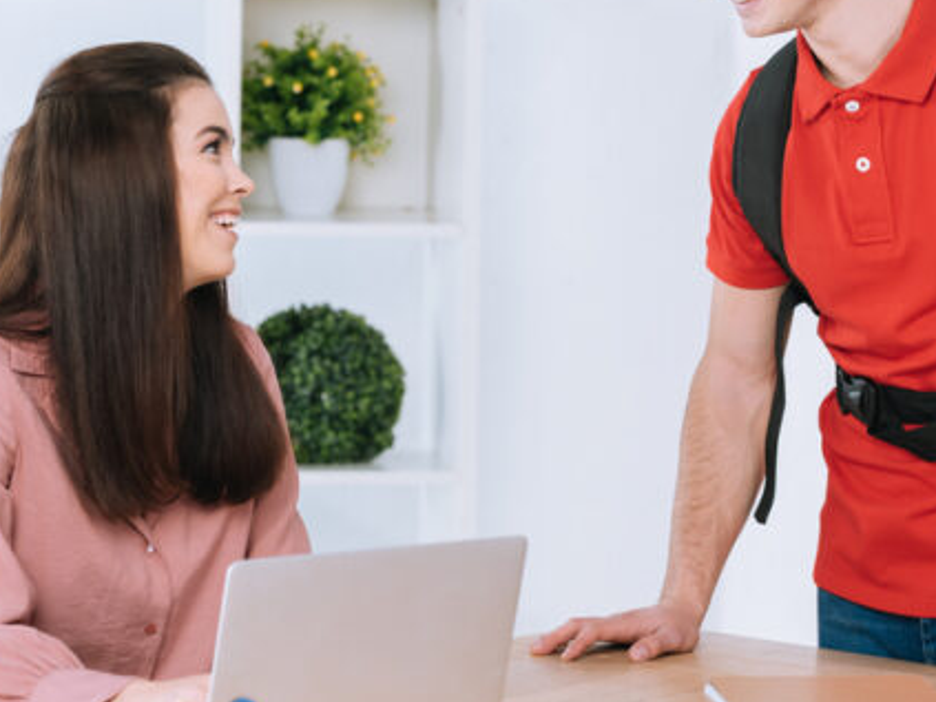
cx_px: 569
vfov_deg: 8.9
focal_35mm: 166
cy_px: 287
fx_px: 4487
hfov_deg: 11.9
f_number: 4
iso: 160
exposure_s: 1/200
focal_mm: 95
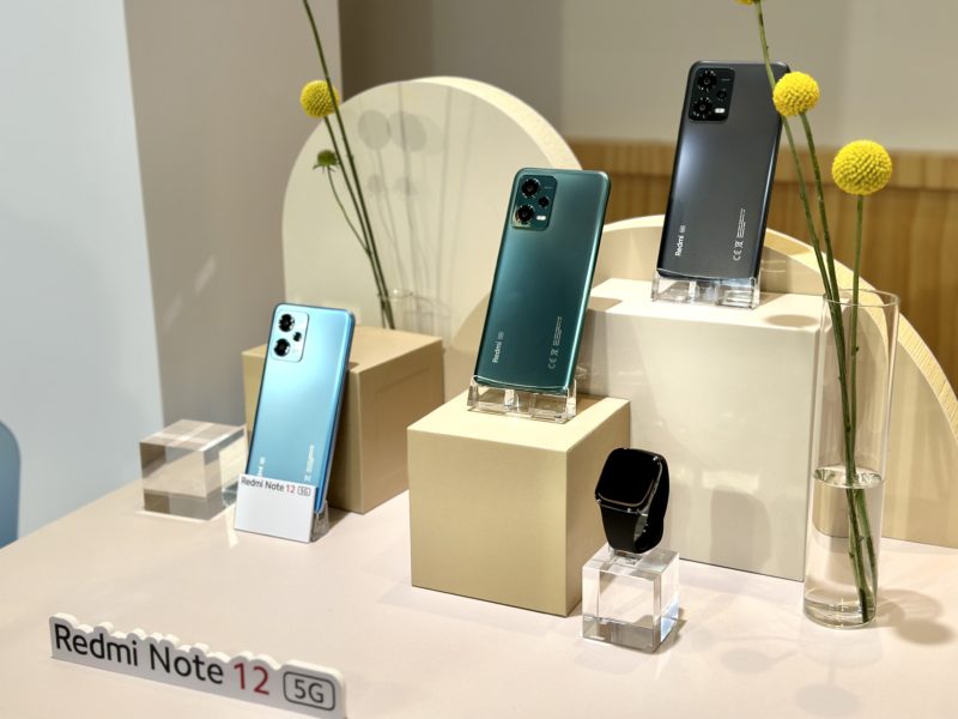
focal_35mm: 48
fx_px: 1328
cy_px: 360
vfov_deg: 30.3
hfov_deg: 39.7
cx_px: 479
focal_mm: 6.86
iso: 80
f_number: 1.78
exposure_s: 1/524
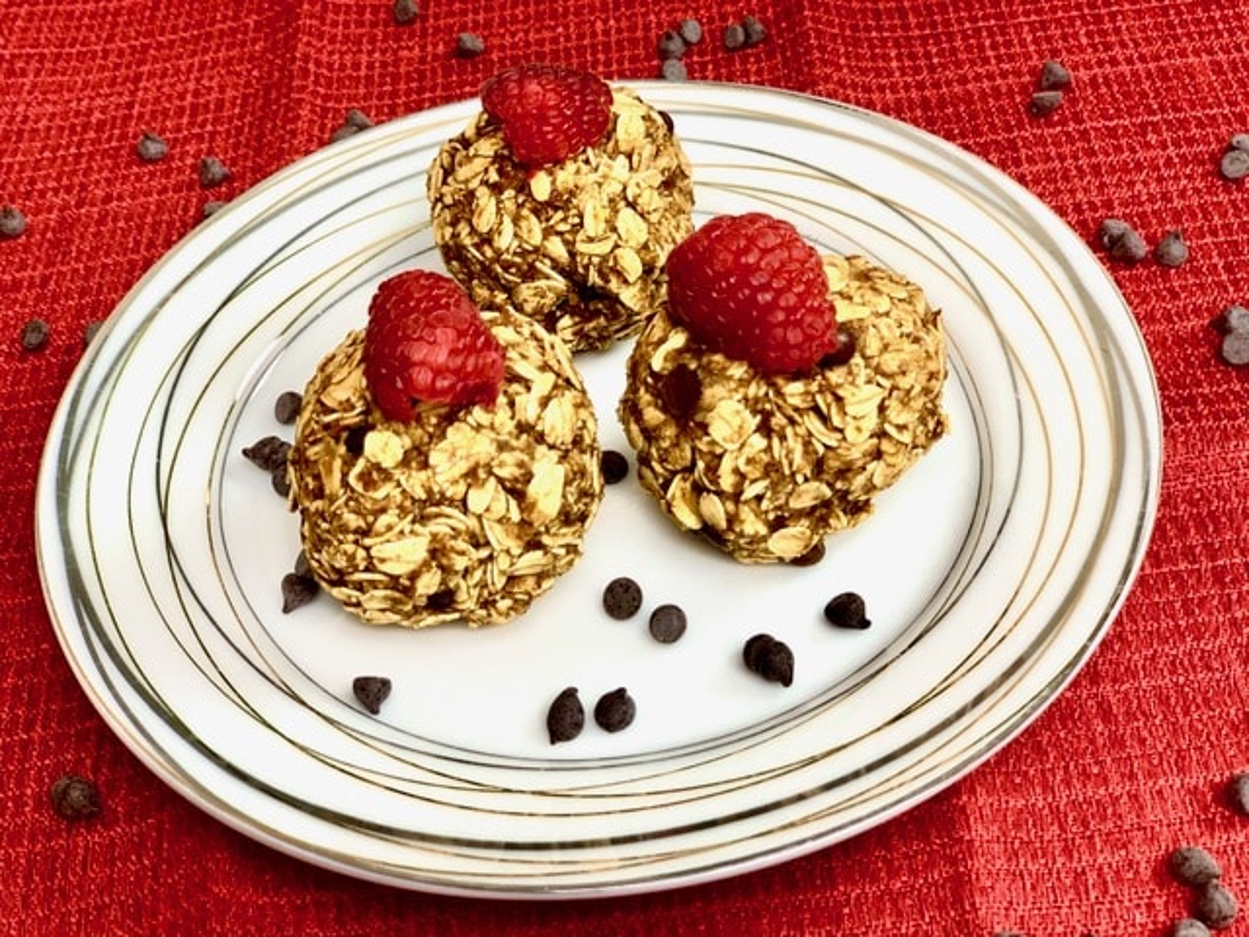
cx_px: 624
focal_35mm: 52
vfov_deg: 28.0
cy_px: 468
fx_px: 1876
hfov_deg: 36.8
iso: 64
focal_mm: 6
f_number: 2.4
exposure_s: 1/60
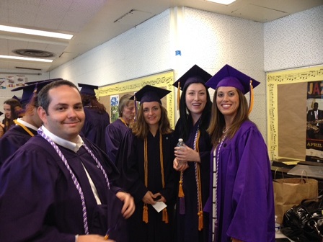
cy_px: 121
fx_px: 327
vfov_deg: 40.7
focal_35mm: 35
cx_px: 162
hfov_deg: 52.6
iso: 160
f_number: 2.4
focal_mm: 4.28
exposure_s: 1/20
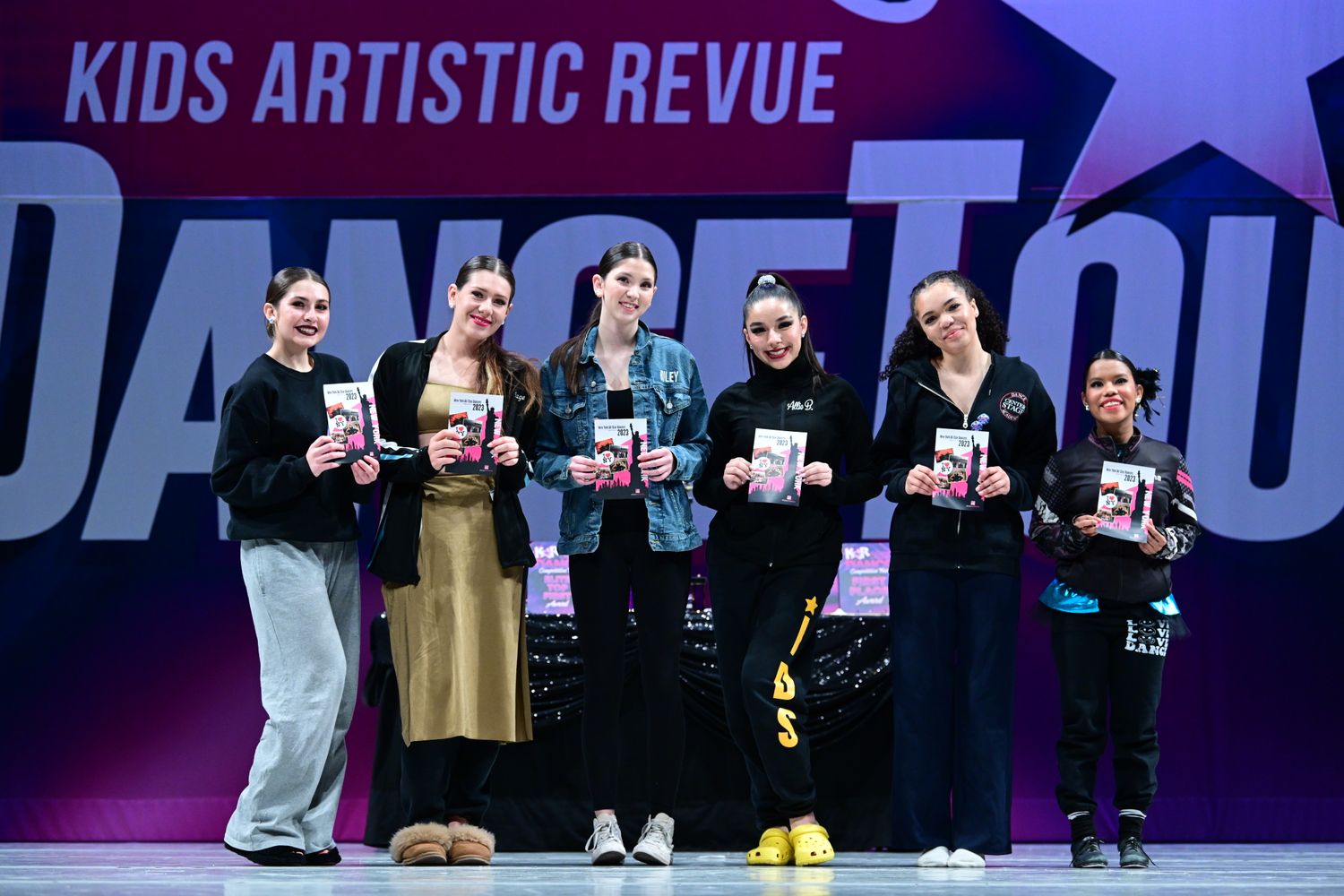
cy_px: 448
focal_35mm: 110
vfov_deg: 12.5
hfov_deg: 18.6
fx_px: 4106
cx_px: 672
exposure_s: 1/1250
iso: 3200
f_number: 3.5
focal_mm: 110
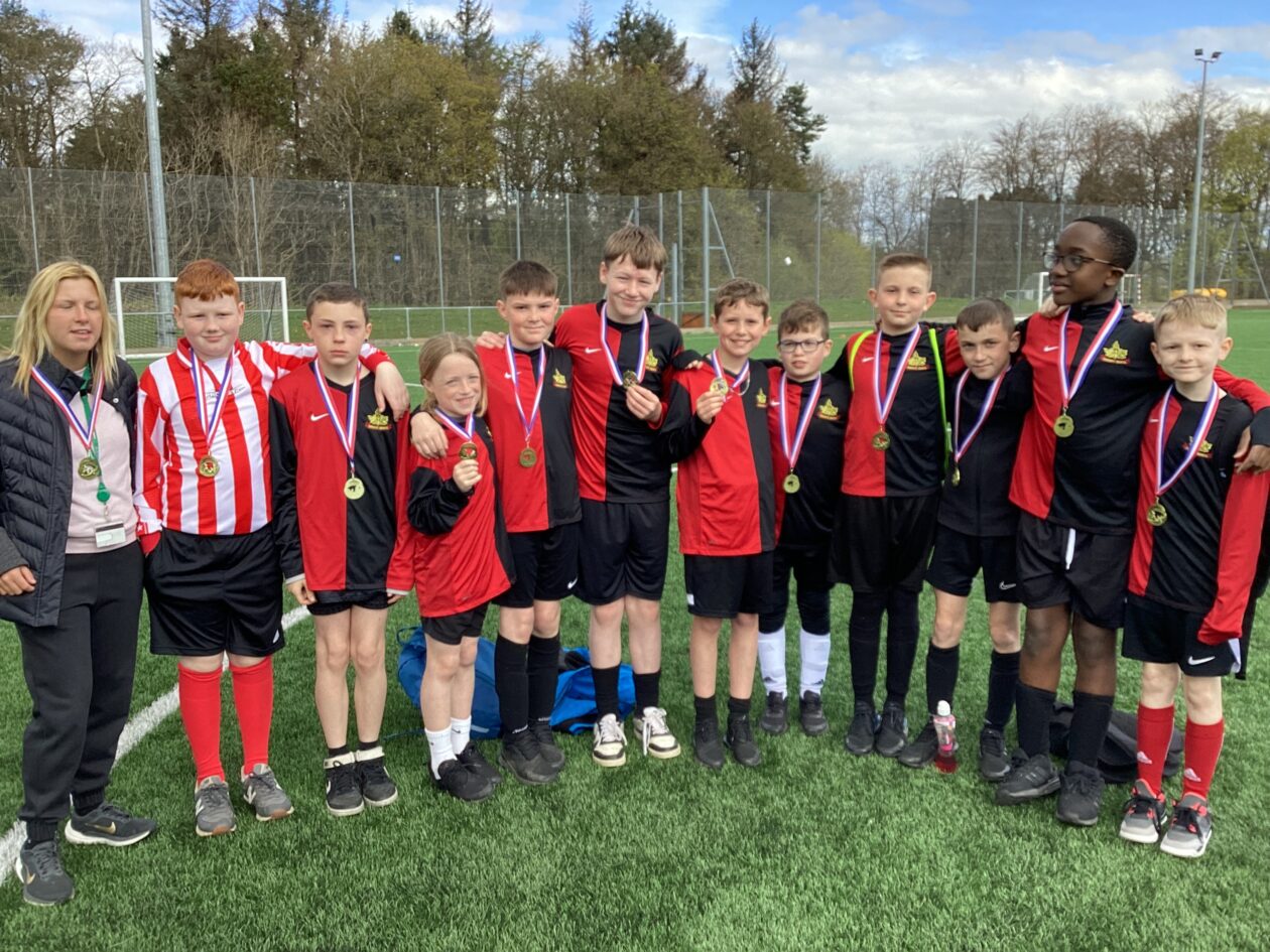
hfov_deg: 58.4
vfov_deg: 45.4
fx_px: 1137
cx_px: 635
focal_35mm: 31
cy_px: 476
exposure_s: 1/275
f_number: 2.4
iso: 25
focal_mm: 3.3
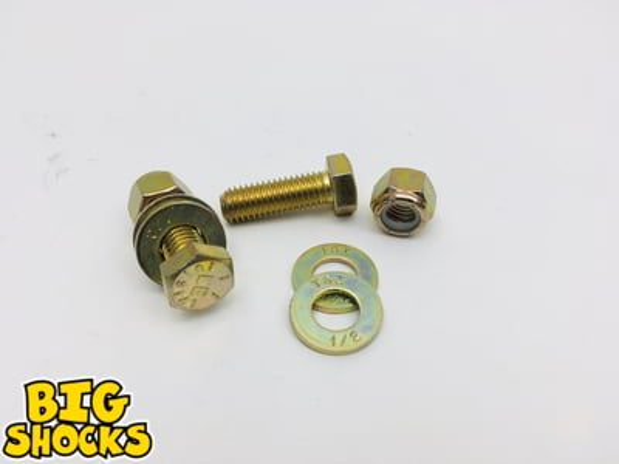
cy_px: 232
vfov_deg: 48.2
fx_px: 519
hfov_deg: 61.7
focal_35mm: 29
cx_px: 310
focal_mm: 4.15
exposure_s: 1/150
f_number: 2.2
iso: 25
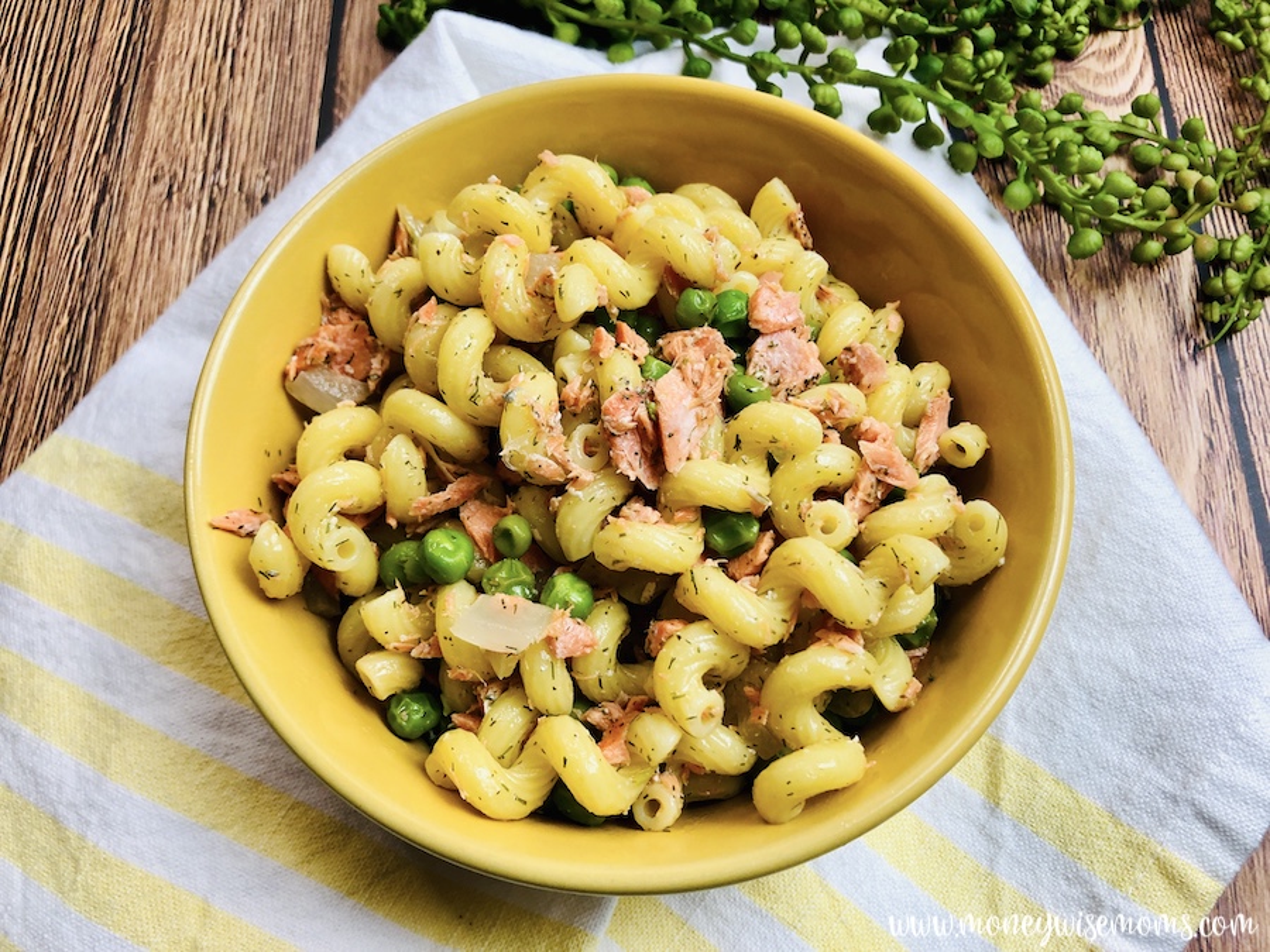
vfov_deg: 49.7
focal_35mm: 28
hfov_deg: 63.4
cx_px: 635
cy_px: 476
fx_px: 1027
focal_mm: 3.99
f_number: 1.8
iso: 25
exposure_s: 1/40
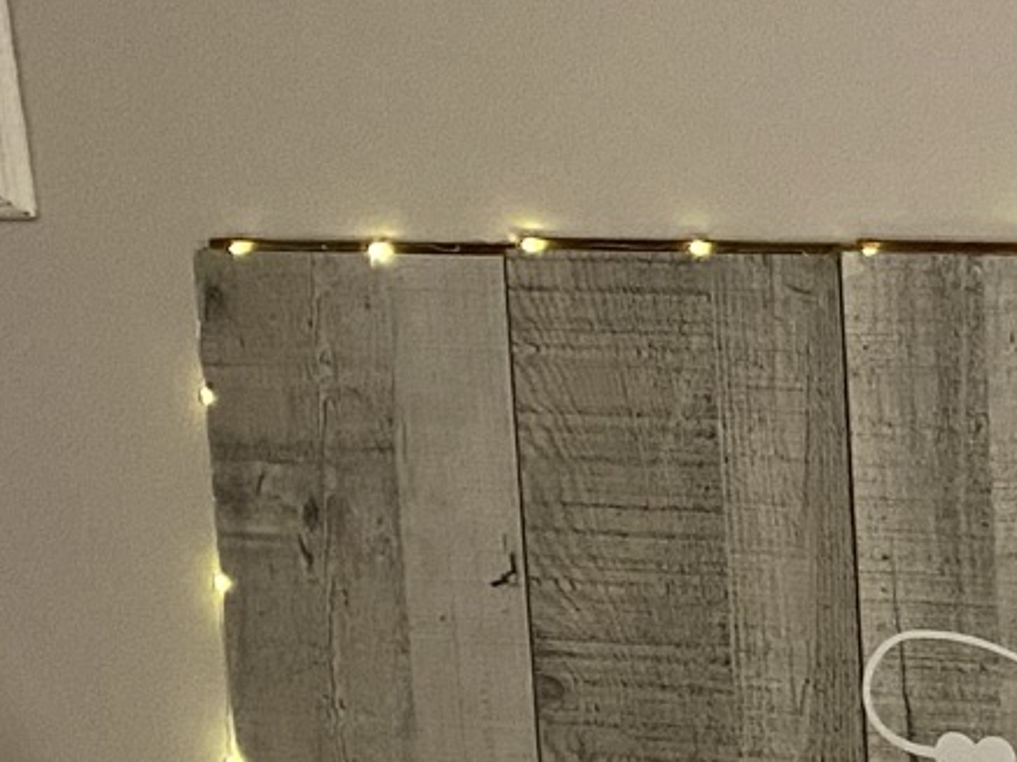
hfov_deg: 14.5
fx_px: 3584
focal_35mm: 122
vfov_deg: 11.7
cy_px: 1065
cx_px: 1735
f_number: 1.8
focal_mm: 4.25
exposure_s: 1/33
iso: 400
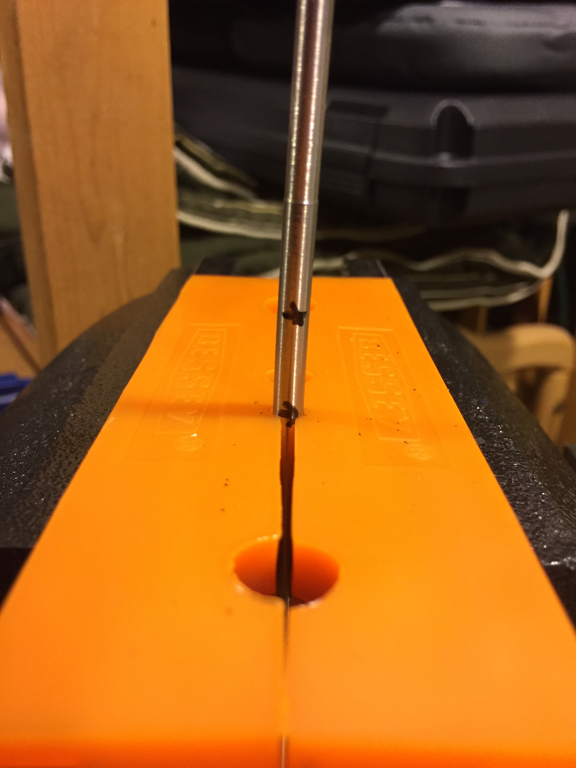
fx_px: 643
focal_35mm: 29
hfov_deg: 48.2
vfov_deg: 61.7
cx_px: 288
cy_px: 384
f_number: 2.2
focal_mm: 4.15
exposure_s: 1/30
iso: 125
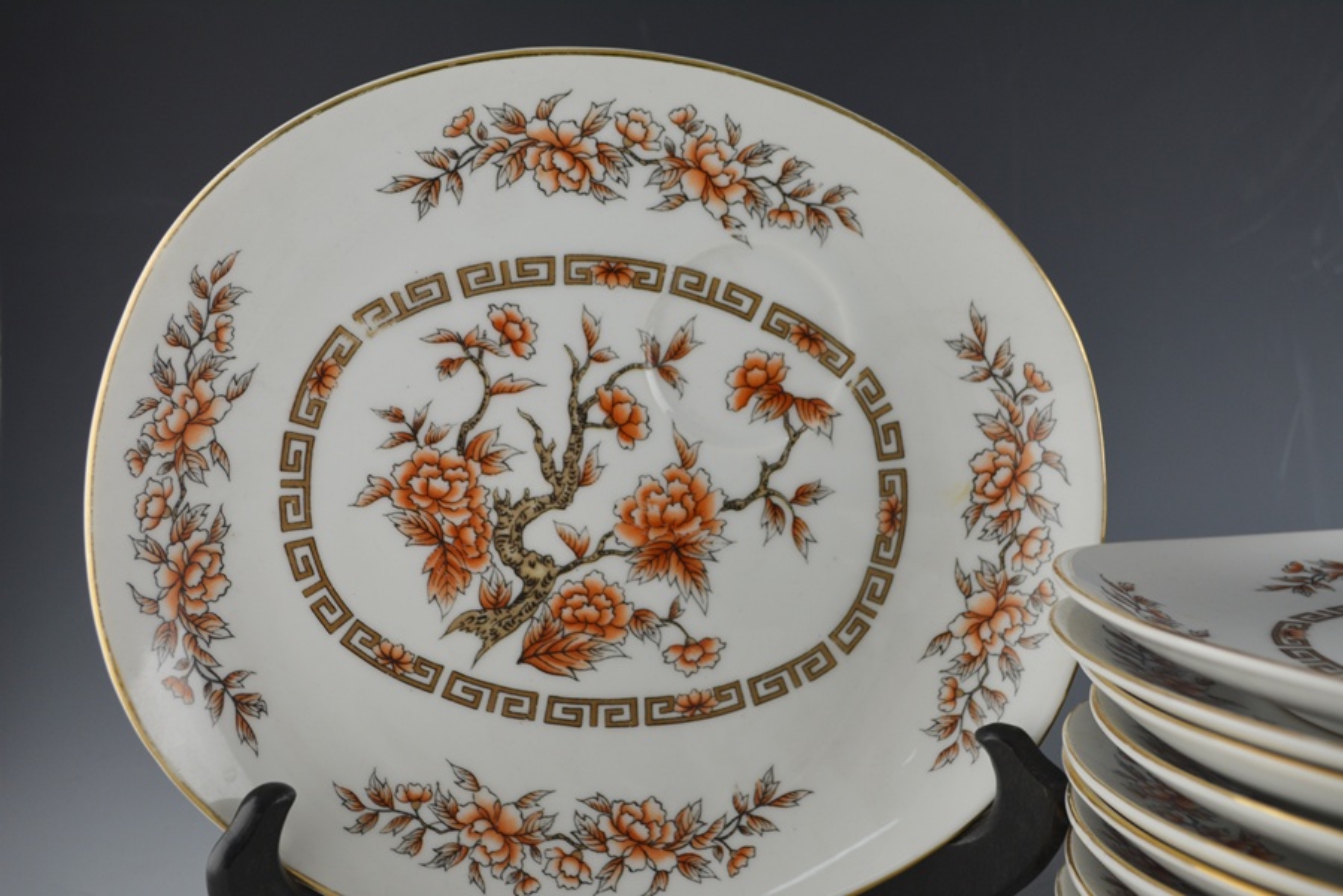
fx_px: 2014
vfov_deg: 25.1
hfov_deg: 36.9
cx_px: 672
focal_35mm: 54
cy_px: 448
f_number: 5.6
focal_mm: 36
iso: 250
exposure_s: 1/125
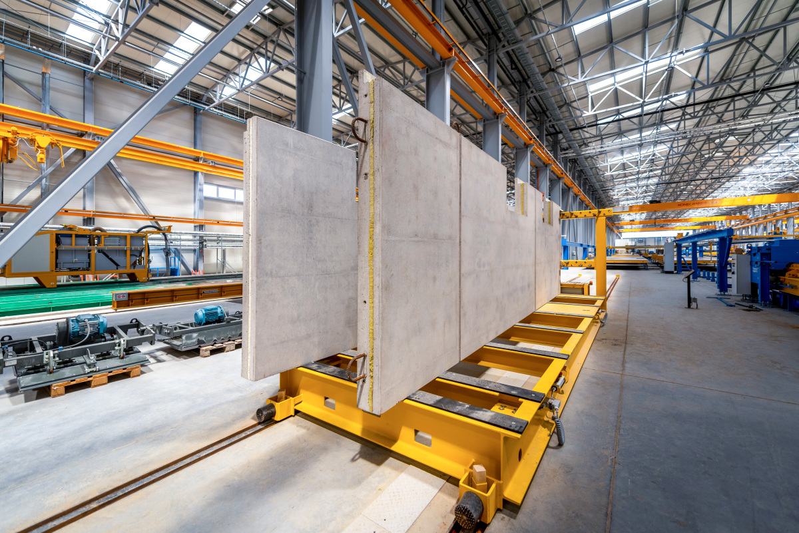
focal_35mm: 14
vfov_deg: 81.3
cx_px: 400
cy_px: 266
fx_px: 311
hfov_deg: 104.2
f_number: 2.8
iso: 140
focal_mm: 14
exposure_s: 1/160
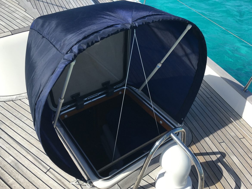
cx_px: 126
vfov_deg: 48.2
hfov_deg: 61.7
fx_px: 211
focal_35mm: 29
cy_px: 94
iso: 25
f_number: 2.2
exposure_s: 1/1538
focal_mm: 4.15
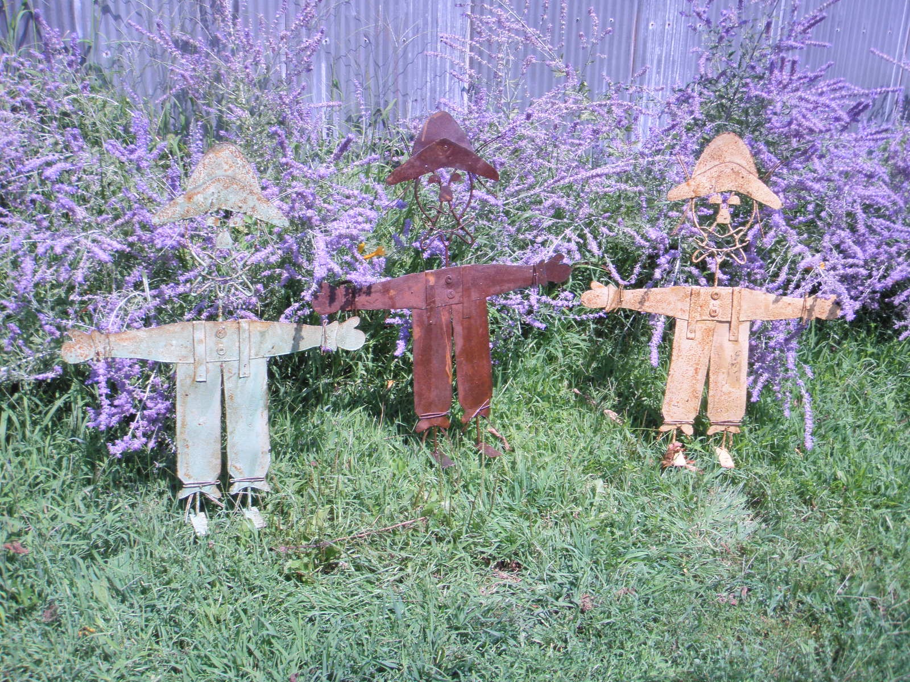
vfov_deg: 37.7
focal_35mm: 38
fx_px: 999
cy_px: 341
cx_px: 455
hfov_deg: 49.0
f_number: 6.6
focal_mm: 6.7
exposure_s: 1/125
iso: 50
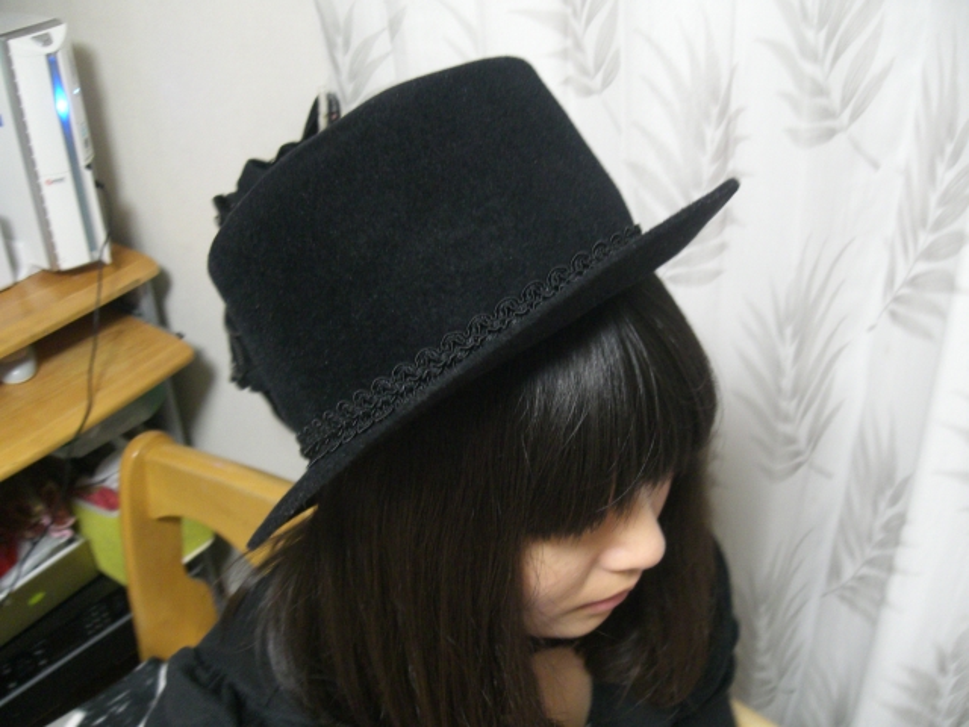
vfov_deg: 37.7
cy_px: 364
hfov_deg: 49.0
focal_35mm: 38
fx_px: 1064
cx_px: 484
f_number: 3.1
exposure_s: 1/8
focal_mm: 6.3
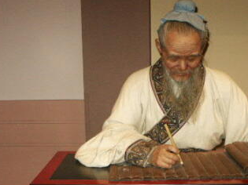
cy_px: 124
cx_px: 166
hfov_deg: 30.1
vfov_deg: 22.8
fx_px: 458
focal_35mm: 64
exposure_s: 1/45
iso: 200
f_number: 3
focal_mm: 7.18
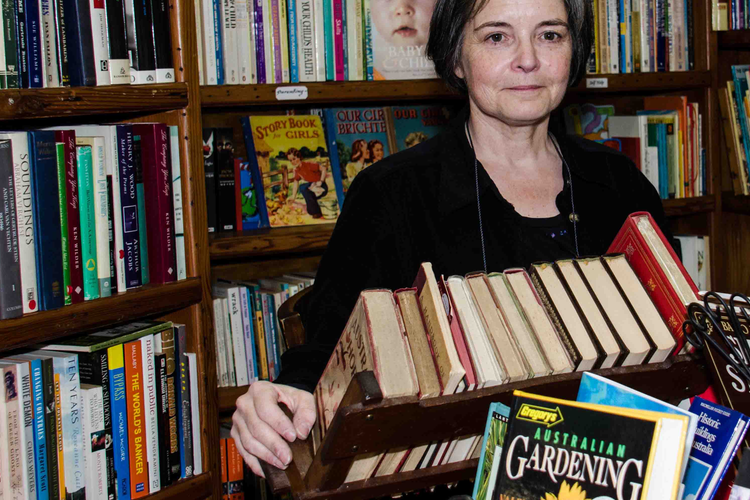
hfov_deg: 27.1
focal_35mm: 74
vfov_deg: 18.4
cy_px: 188
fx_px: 1542
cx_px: 526
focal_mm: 30
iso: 400
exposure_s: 1/60
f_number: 5.6
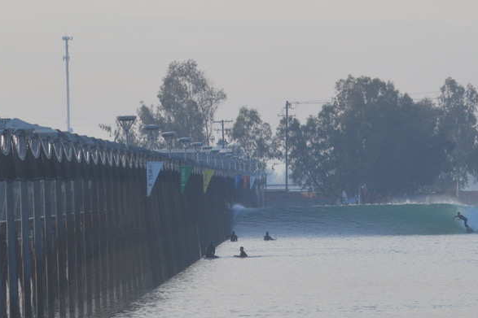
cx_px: 458
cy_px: 261
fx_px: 5641
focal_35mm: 425
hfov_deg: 4.8
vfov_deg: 3.2
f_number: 7.1
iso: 100
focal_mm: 130
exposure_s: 1/200
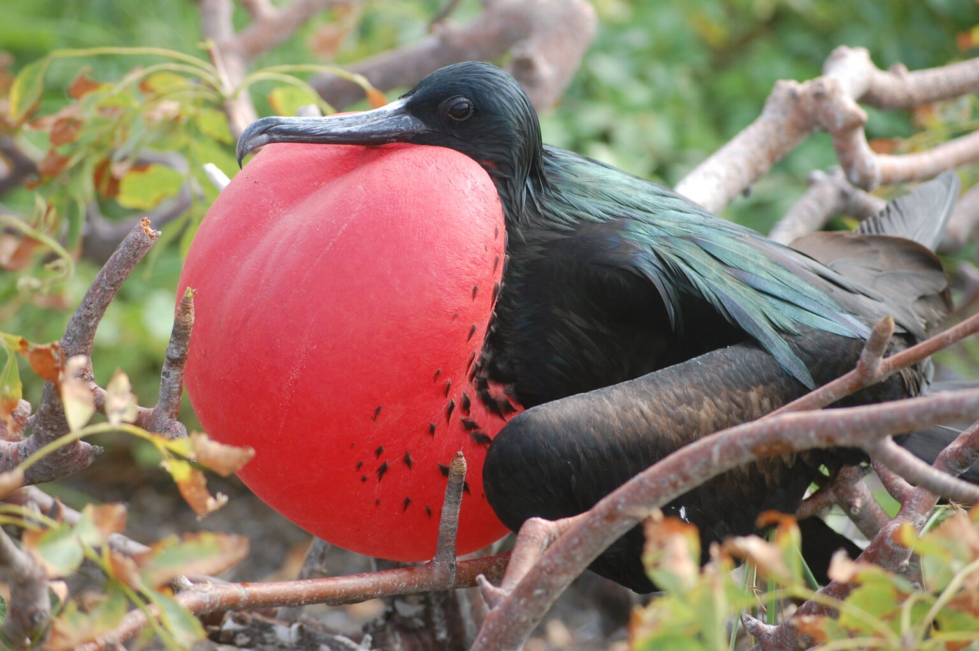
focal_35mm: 168
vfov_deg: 8.2
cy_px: 326
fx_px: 4564
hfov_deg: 12.2
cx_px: 490
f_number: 5.6
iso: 360
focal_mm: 112
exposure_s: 1/500
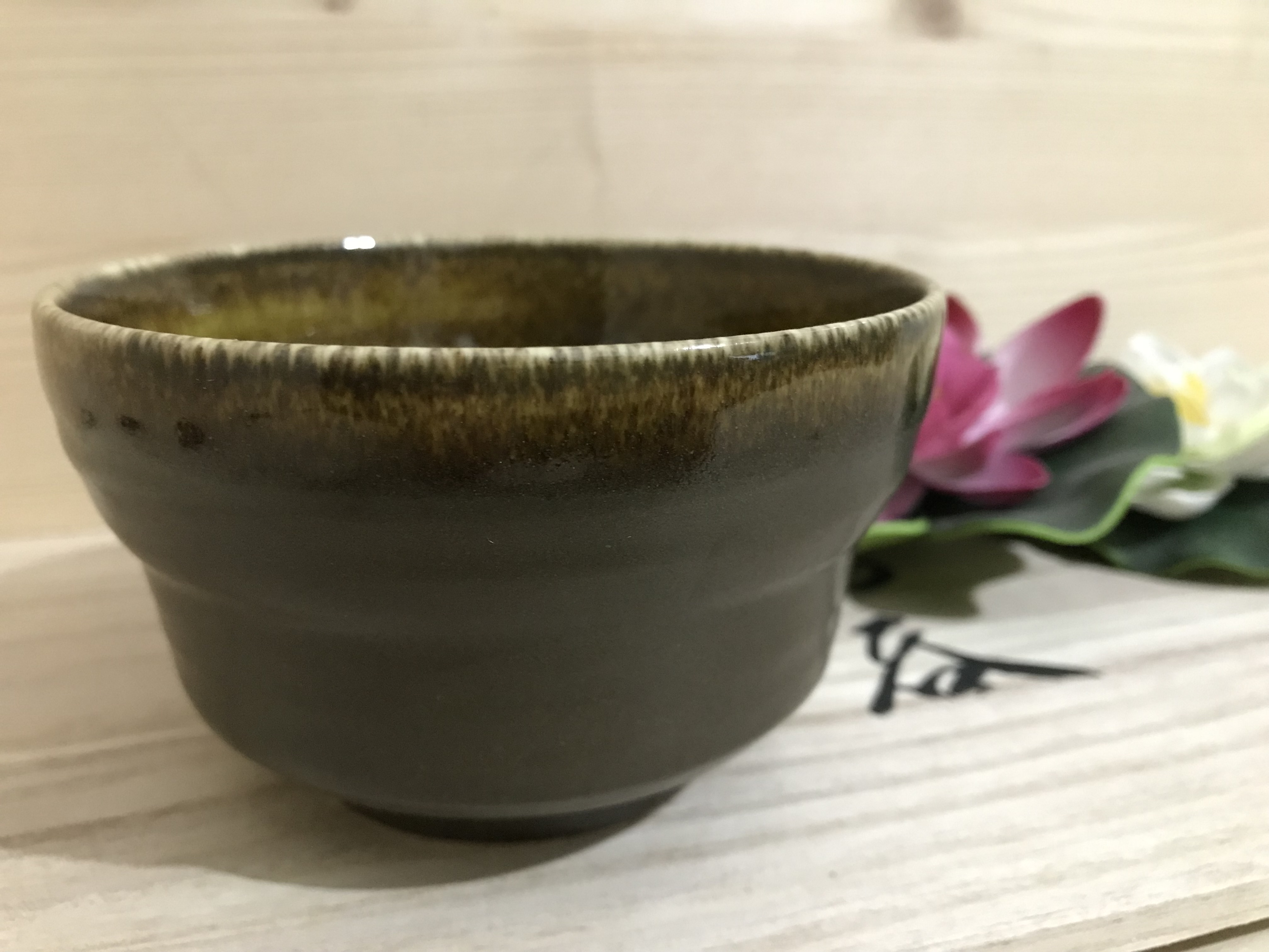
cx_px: 634
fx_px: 1026
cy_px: 476
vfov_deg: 49.7
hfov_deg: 63.4
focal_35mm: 28
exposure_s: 1/5
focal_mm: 3.99
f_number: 1.8
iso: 100
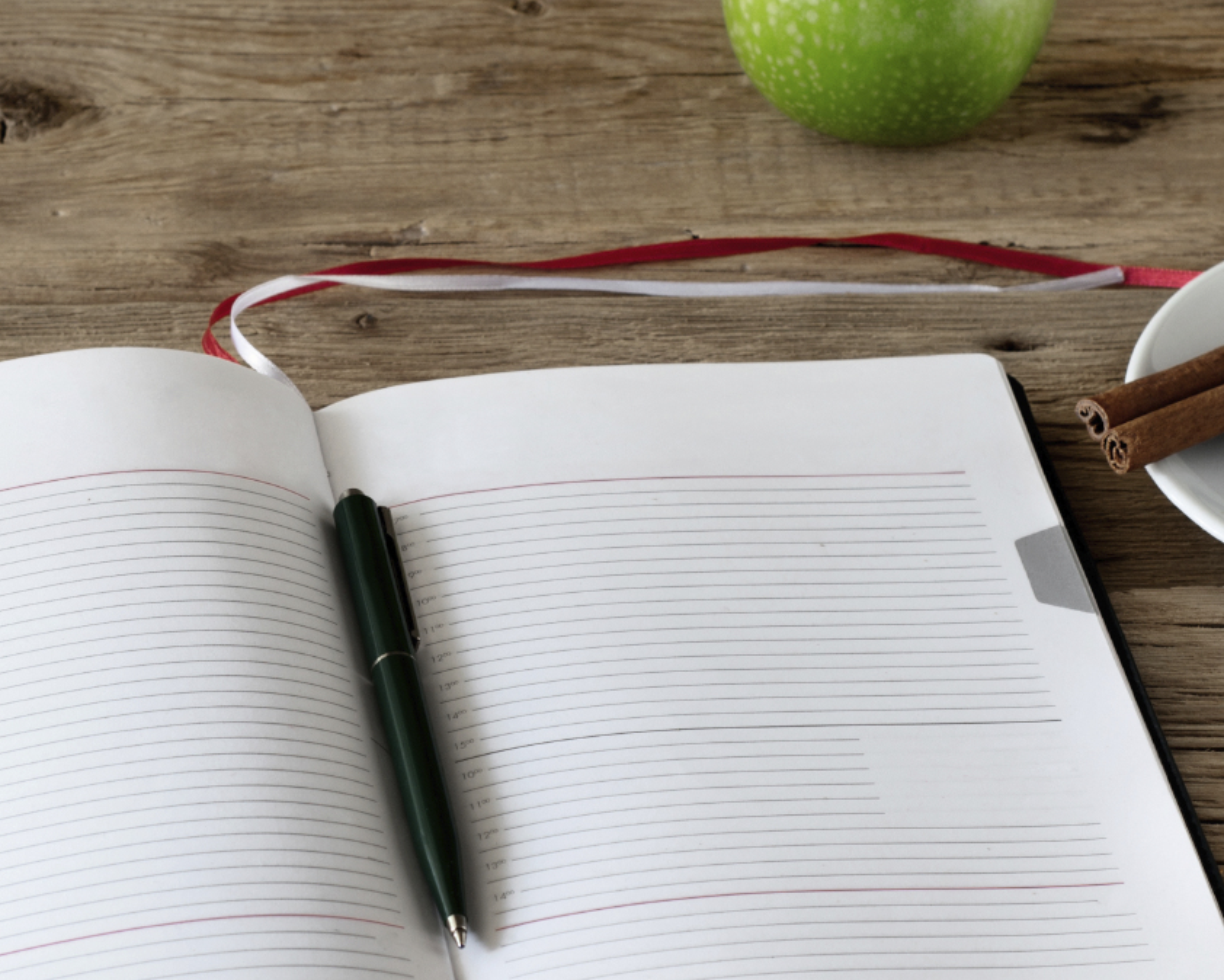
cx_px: 438
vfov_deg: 10.9
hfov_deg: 13.6
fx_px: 5145
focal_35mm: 142
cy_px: 523
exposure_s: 1/4
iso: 100
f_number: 5.6
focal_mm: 50
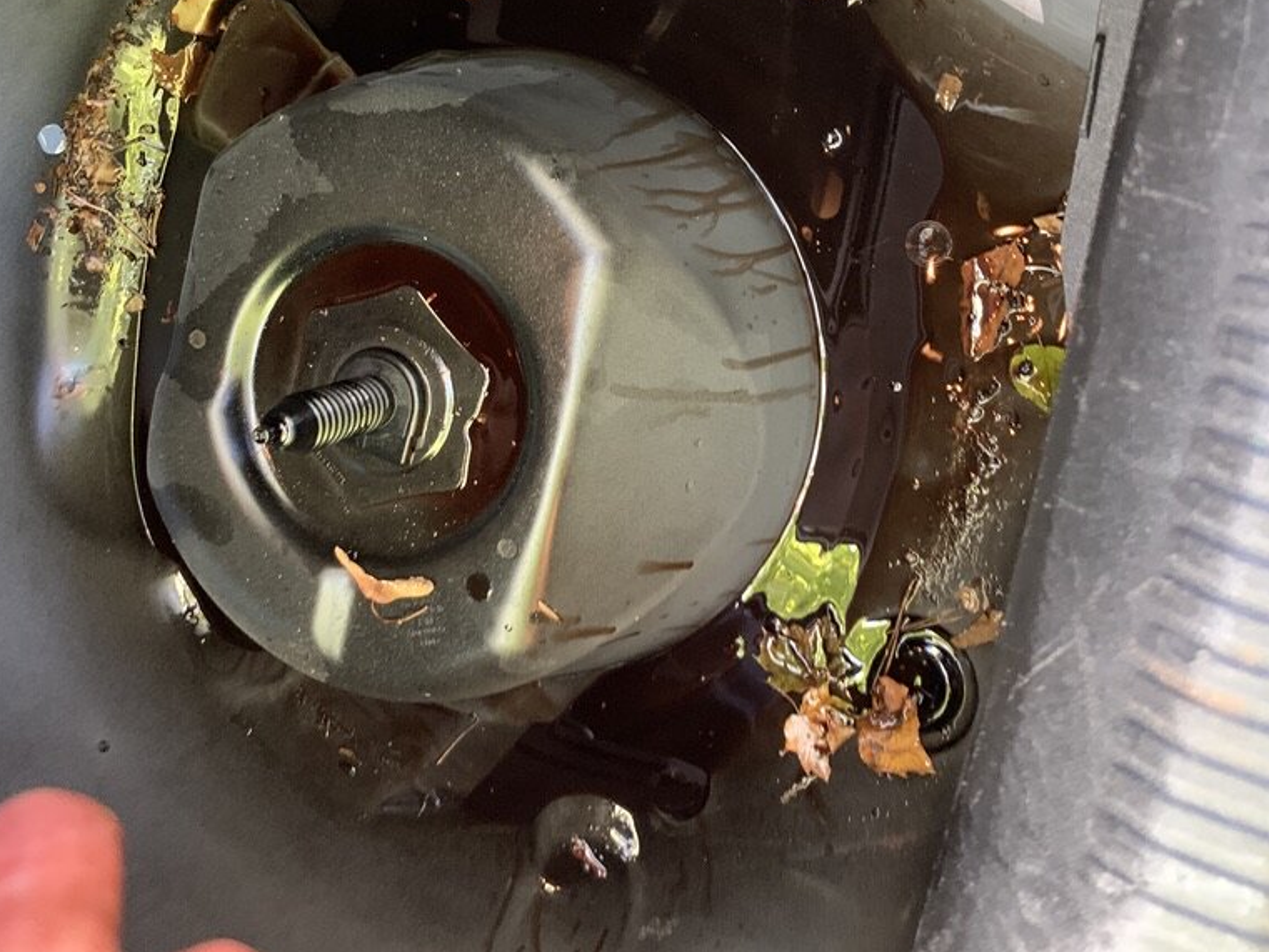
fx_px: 1283
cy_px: 245
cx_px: 632
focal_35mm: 35
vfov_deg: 39.7
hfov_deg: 52.6
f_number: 1.8
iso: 400
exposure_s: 1/32
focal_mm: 4.25
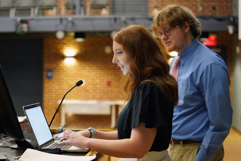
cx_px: 120
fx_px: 469
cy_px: 80
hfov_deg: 28.8
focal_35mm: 70
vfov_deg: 19.5
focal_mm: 70
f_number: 3.2
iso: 3200
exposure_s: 1/100
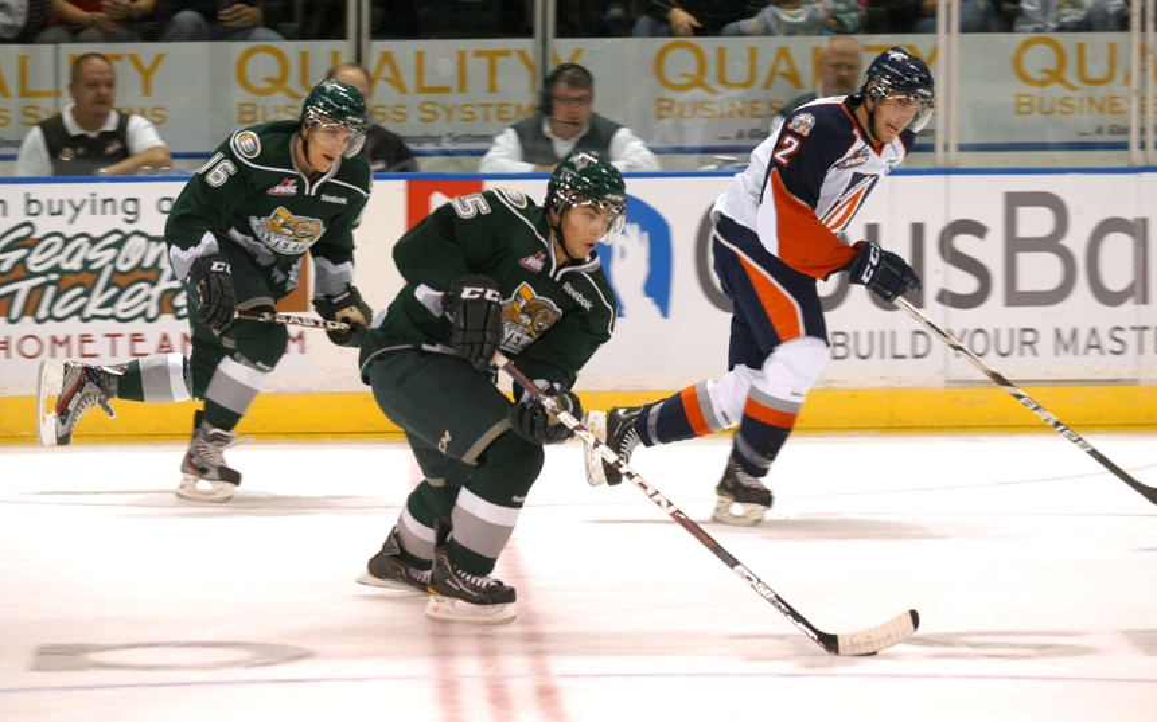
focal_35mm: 200
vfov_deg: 6.6
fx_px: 6305
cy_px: 344
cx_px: 580
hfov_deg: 10.5
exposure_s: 1/500
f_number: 2.8
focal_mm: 130
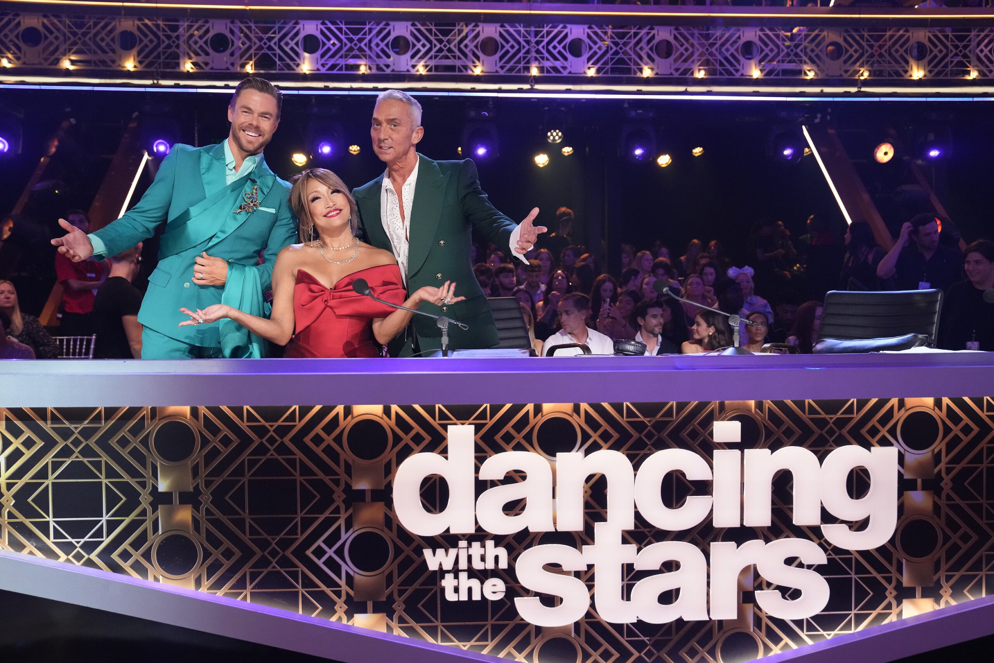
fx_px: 856
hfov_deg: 60.3
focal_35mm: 31
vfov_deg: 42.3
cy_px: 332
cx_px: 497
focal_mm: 31
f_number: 3.5
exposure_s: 1/250
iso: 5000
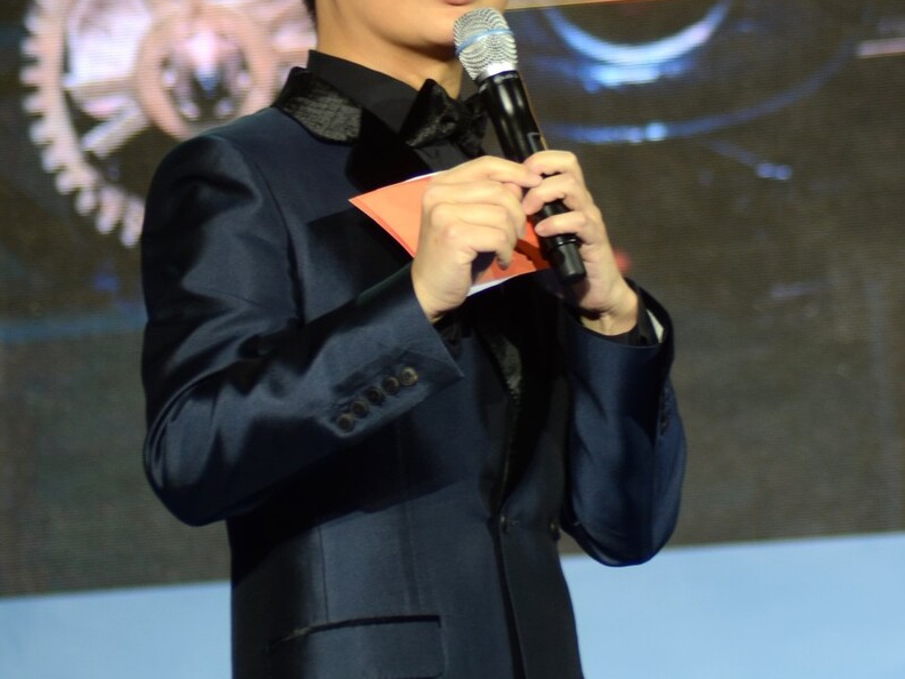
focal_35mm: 458
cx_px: 452
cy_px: 318
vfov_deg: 3.2
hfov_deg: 4.3
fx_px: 11974
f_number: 5.6
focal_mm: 210
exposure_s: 1/160
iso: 500
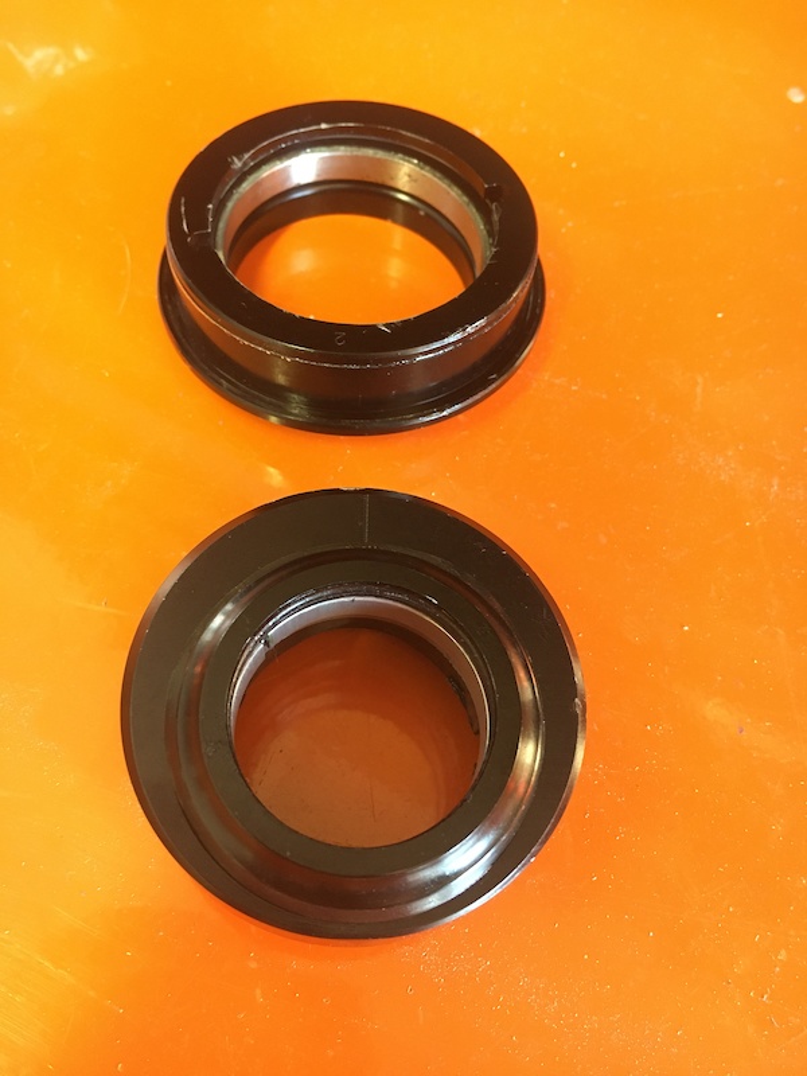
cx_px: 404
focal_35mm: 29
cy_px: 538
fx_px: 901
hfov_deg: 48.2
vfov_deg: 61.7
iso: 200
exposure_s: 1/17
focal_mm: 4.15
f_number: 2.2
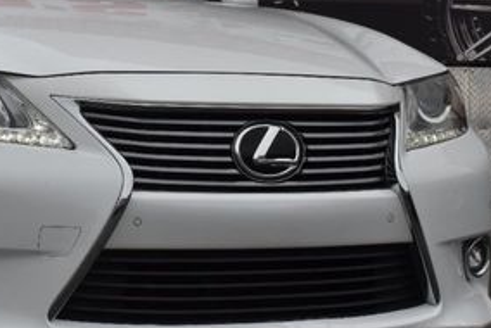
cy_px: 53
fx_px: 1613
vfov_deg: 11.6
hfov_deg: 16.9
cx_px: 3
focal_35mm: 118
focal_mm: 35
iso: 400
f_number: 13
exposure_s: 1/640
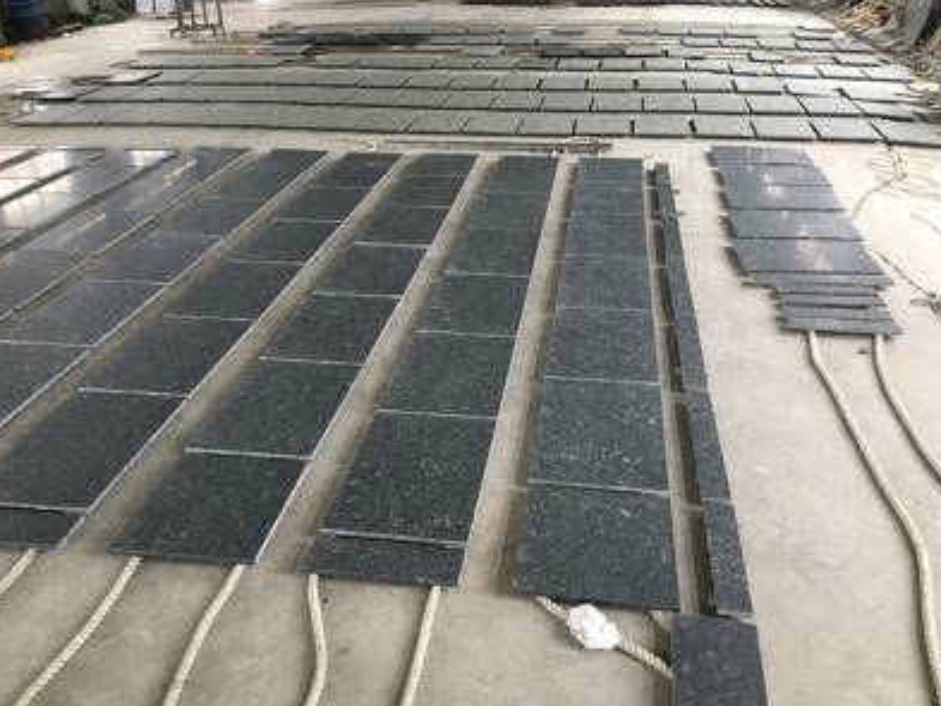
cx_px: 474
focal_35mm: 31
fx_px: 843
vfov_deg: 45.5
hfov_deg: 58.3
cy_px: 358
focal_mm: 4.15
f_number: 2.2
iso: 125
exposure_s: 1/33
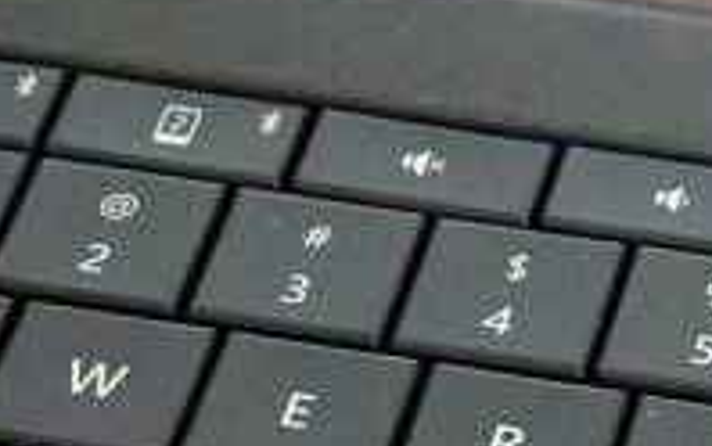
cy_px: 464
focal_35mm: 259
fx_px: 5029
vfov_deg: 5.1
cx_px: 1079
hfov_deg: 7.9
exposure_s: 1/125
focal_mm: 28
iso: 6400
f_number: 5.6
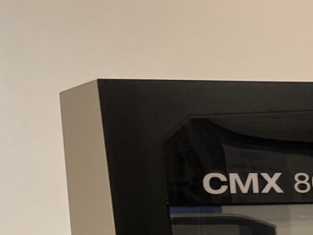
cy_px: 401
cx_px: 487
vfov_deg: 13.1
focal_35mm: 104
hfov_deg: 16.9
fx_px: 940
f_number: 1.6
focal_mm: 4.2
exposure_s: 1/100
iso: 100
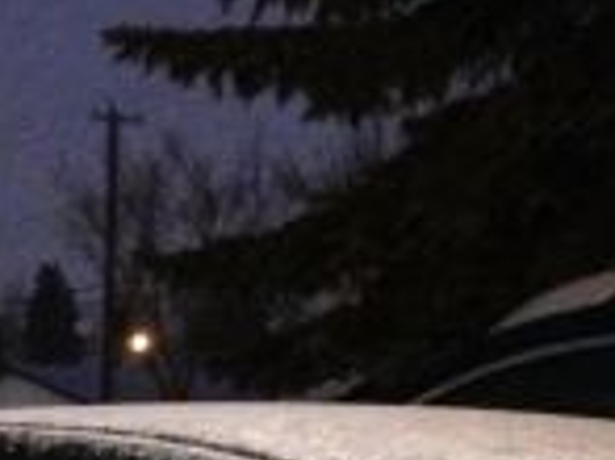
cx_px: -314
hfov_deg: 11.7
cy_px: 715
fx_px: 2876
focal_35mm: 162
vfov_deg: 8.9
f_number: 2.4
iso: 800
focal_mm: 4.12
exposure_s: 1/15
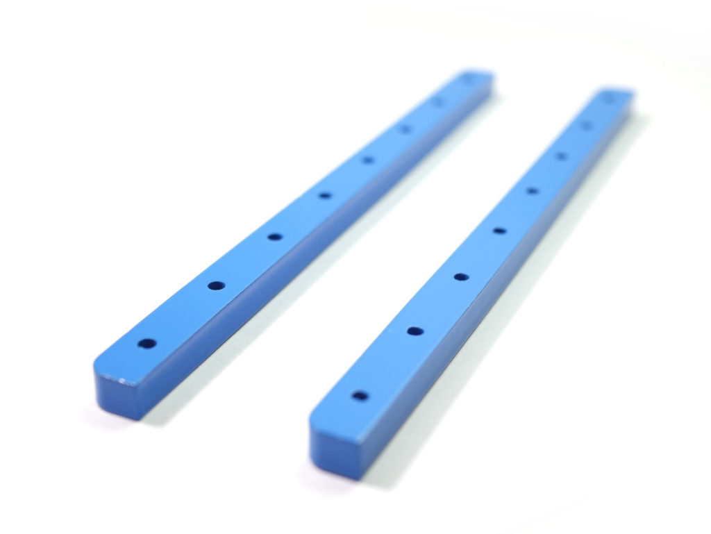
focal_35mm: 50
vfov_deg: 29.1
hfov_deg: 38.2
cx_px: 356
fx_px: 1027
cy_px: 267
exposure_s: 1/80
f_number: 3.2
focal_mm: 25
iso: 400
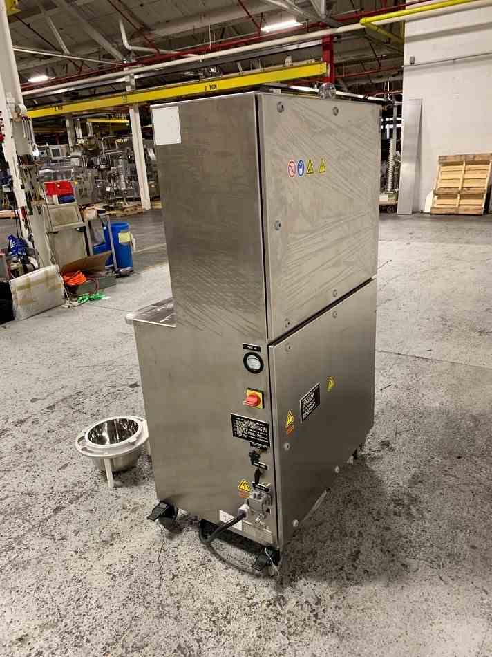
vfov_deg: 67.3
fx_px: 493
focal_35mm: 26
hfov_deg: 53.0
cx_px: 246
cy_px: 328
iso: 250
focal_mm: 4.25
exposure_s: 1/60
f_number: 1.8
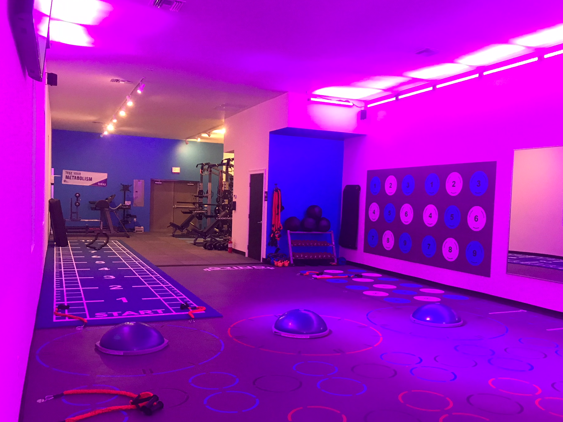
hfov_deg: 58.3
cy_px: 225
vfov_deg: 45.4
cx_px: 290
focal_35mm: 31
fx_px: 504
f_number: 1.8
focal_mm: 3.99
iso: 100
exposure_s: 1/9
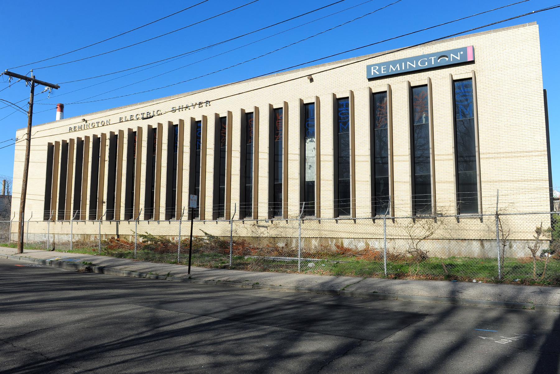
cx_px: 280
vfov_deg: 49.6
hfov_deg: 69.4
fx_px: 404
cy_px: 187
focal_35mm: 26
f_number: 7.1
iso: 200
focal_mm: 26
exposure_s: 1/500
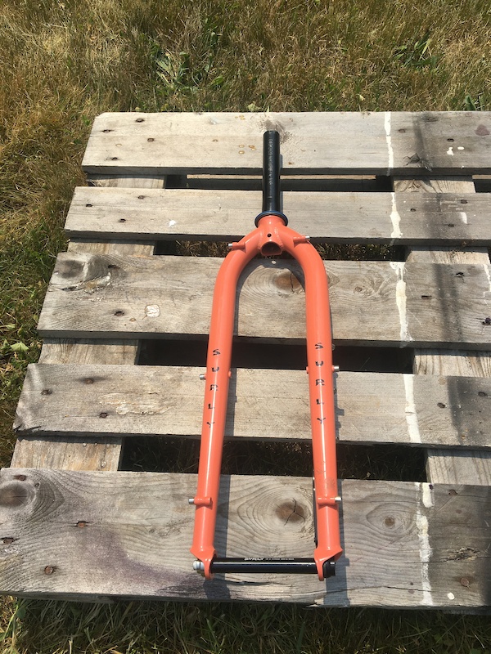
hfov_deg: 48.2
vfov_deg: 61.7
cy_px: 327
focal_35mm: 29
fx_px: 548
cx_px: 246
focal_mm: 4.15
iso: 25
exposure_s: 1/1789
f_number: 2.2
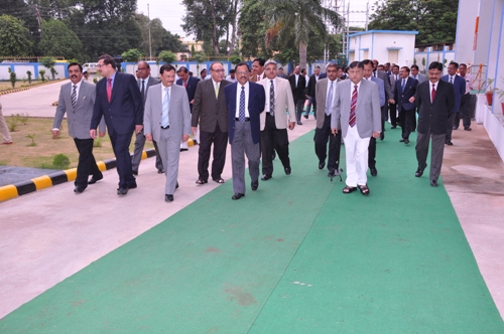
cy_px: 167
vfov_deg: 38.3
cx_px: 252
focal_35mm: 34
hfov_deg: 55.2
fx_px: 482
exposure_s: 1/200
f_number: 7.1
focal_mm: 23
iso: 400
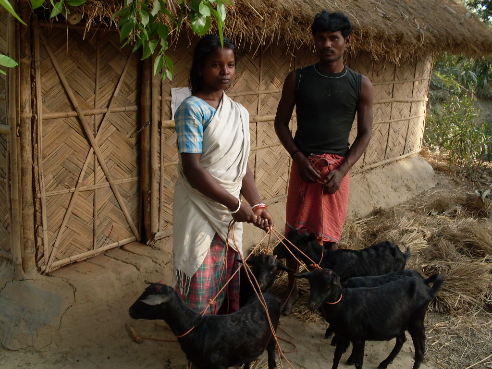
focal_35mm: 49
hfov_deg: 38.9
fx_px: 696
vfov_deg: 29.7
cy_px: 184
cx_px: 246
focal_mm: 8.1
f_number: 3.1
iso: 80
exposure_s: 1/180
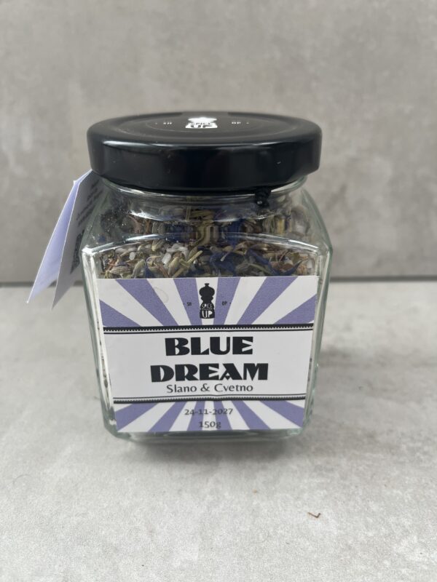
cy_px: 291
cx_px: 218
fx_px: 438
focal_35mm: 26
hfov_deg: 53.1
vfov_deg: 67.3
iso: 40
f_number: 1.6
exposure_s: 1/167
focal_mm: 5.1
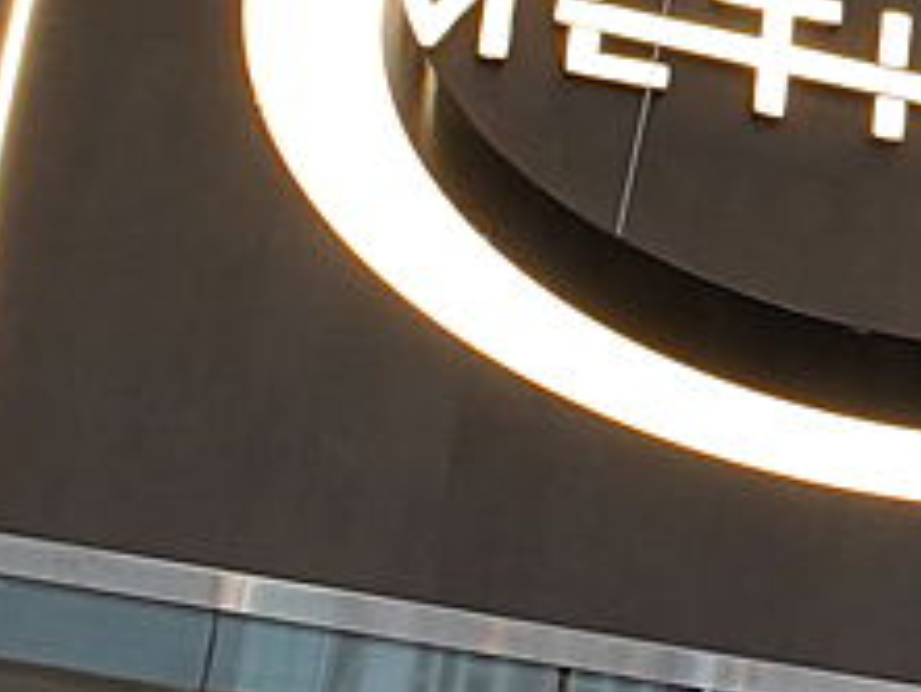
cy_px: 96
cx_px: 1742
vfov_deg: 7.9
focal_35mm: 188
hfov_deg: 9.9
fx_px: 5005
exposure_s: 1/50
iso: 800
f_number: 10
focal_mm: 24
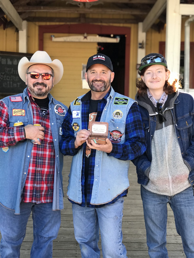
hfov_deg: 25.7
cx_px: 97
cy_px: 129
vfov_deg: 33.8
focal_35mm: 57
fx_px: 426
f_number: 2.8
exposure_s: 1/60
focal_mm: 6.6
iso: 32
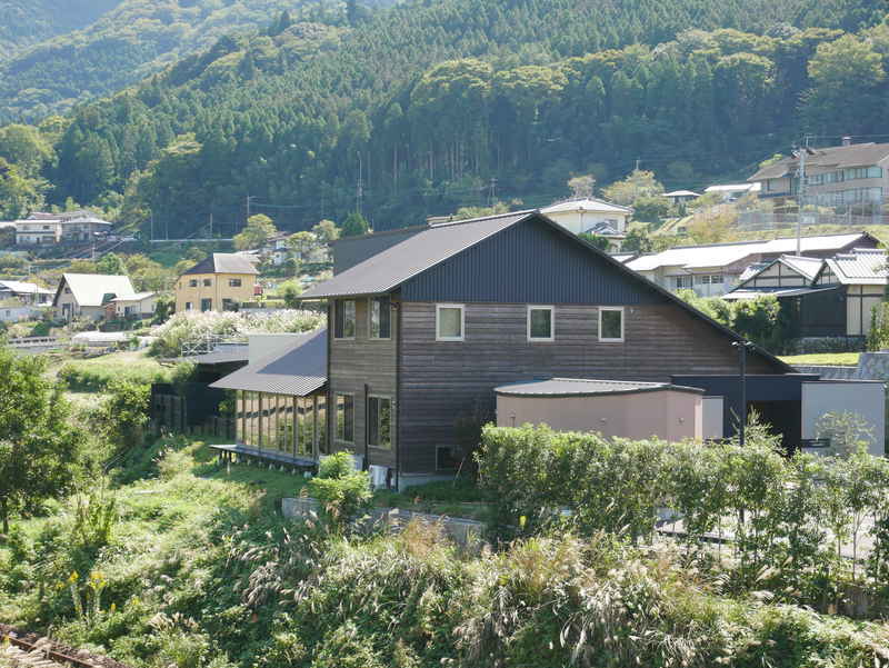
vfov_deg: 23.0
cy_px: 334
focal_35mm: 64
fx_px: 1645
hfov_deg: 30.2
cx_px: 444
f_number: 6.3
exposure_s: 1/160
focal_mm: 32
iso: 200
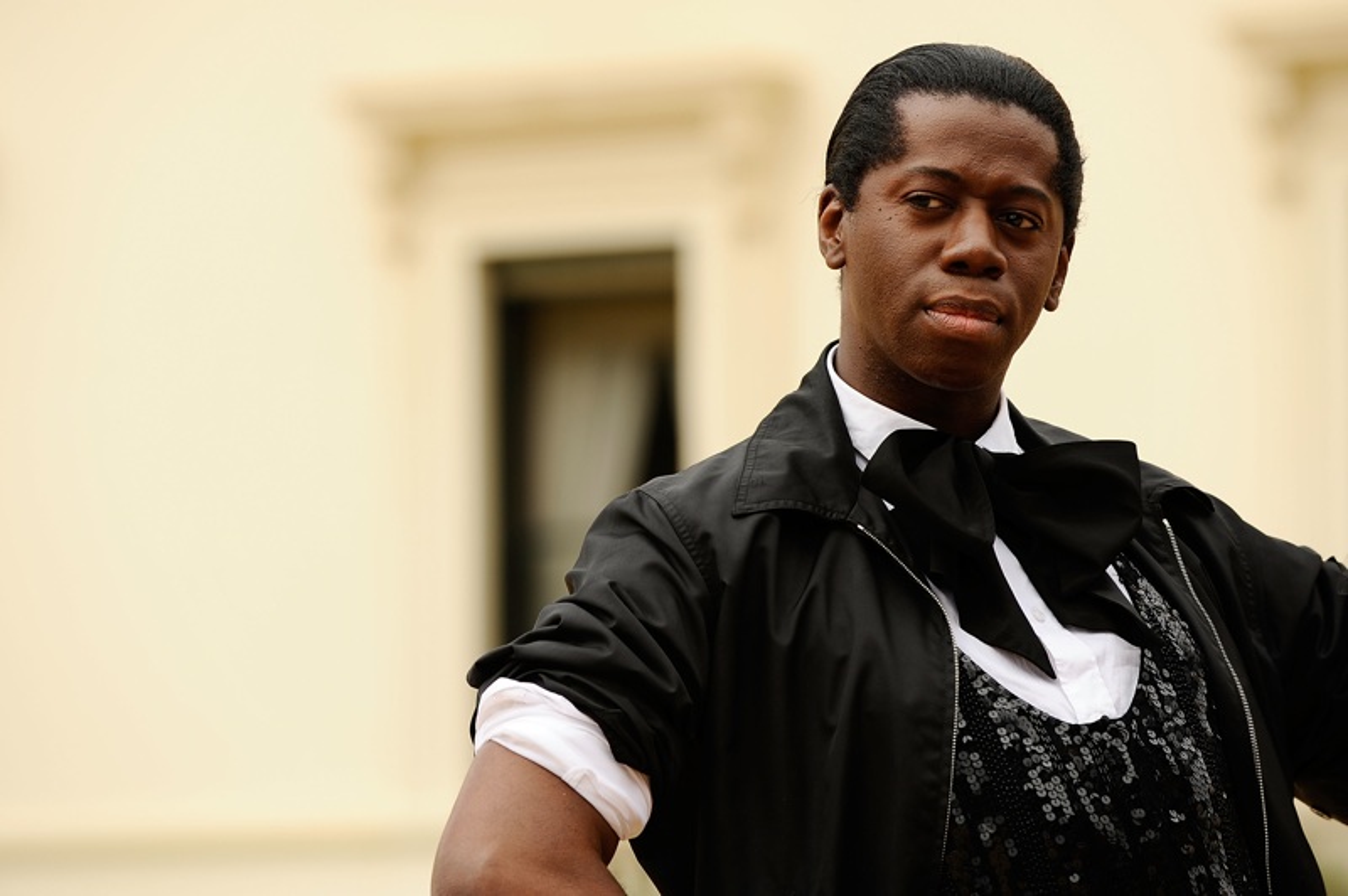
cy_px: 448
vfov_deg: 6.9
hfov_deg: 10.3
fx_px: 7483
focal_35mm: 200
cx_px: 674
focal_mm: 200
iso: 200
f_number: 5
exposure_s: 1/640
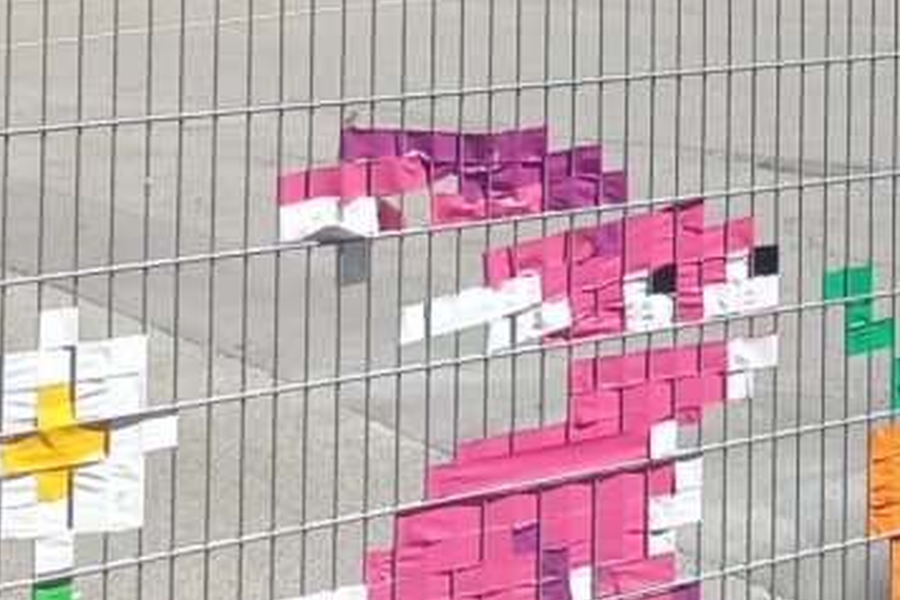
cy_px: -408
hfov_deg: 17.9
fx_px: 2800
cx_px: 865
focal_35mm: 112
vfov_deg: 11.5
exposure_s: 1/585
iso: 25
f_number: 1.8
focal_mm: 4.6
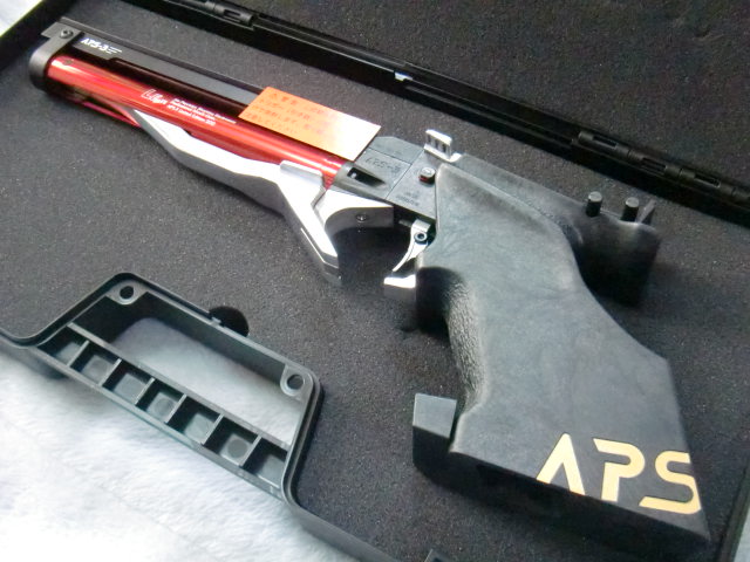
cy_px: 281
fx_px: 823
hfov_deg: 49.0
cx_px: 375
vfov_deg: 37.7
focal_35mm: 38
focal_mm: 6.66
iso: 1250
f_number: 3.9
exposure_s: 1/60
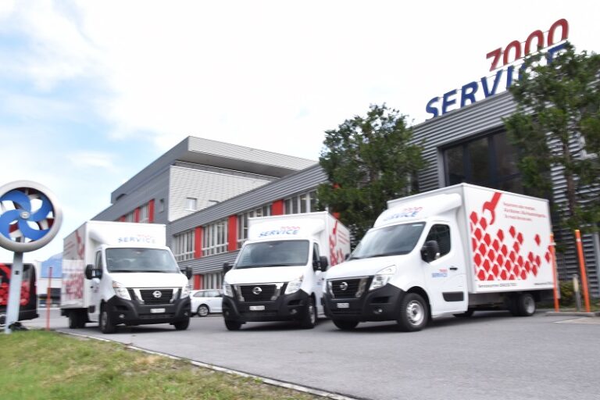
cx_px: 300
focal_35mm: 27
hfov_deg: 67.4
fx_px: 450
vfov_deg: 47.9
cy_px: 200
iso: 200
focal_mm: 18
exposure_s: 1/13
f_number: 22
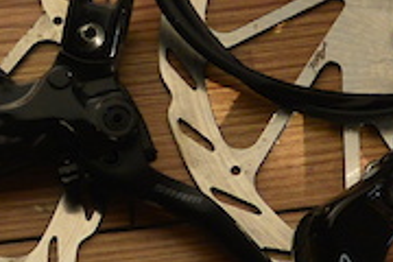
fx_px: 1943
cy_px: 32
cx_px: 138
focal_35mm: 178
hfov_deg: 11.5
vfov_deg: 7.7
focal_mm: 15.1
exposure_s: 1/160
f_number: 4.2
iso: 160
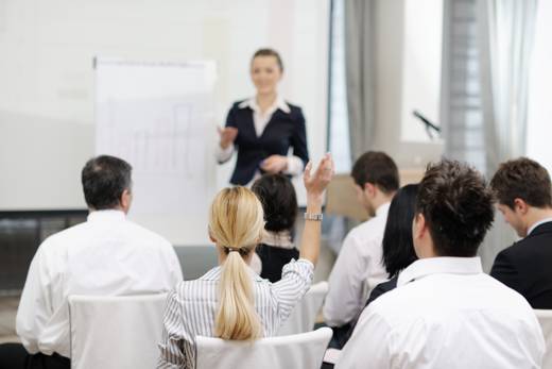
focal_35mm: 85
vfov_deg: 16.1
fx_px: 1304
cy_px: 184
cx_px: 276
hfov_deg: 23.9
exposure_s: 1/125
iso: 100
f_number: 2.8
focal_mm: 85
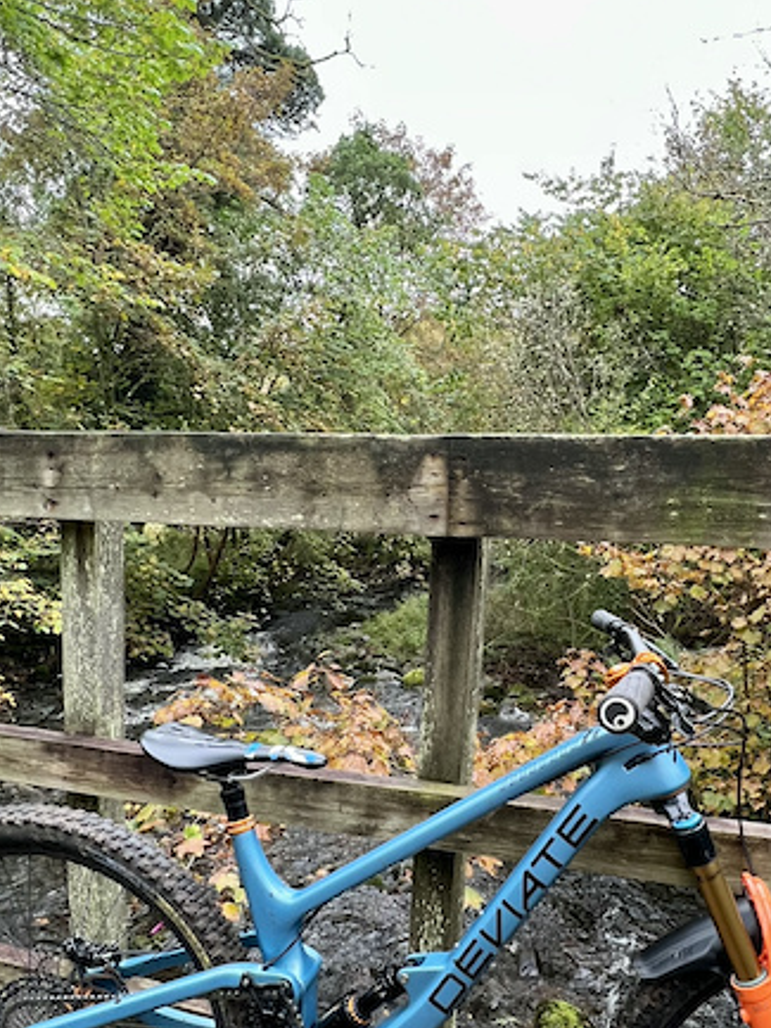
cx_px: 505
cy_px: 632
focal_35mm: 24
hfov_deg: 55.8
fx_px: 712
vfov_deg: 70.6
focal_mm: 1.57
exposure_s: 1/99
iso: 125
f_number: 1.8
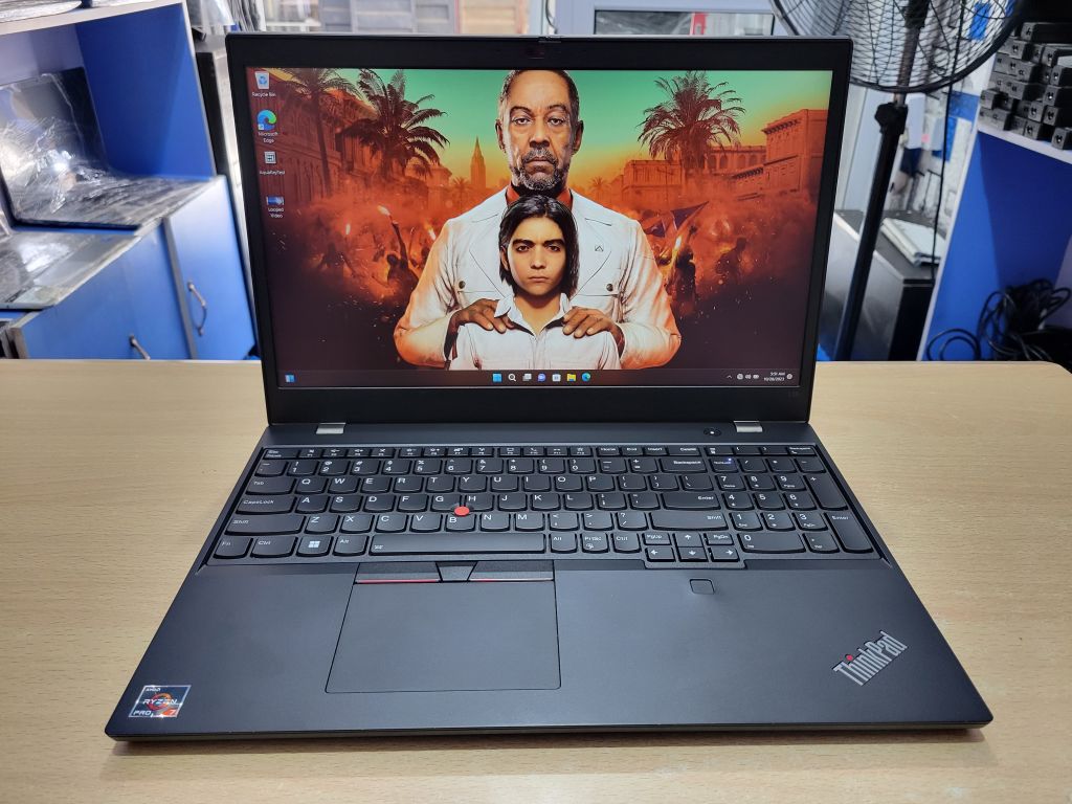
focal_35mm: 26
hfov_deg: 67.3
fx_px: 805
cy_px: 402
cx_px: 536
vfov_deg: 53.1
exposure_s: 1/40
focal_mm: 5.4
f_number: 1.8
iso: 400
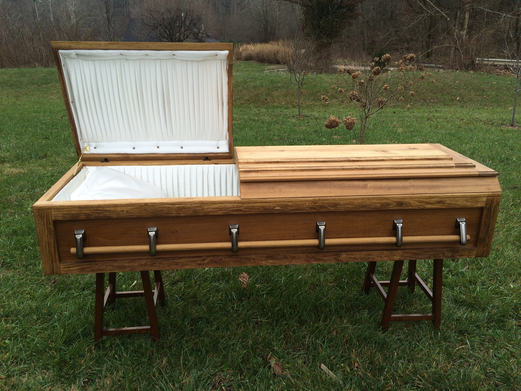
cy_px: 196
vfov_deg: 48.2
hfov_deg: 61.7
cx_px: 260
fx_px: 436
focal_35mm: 29
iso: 32
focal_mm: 4.15
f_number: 2.2
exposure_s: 1/540
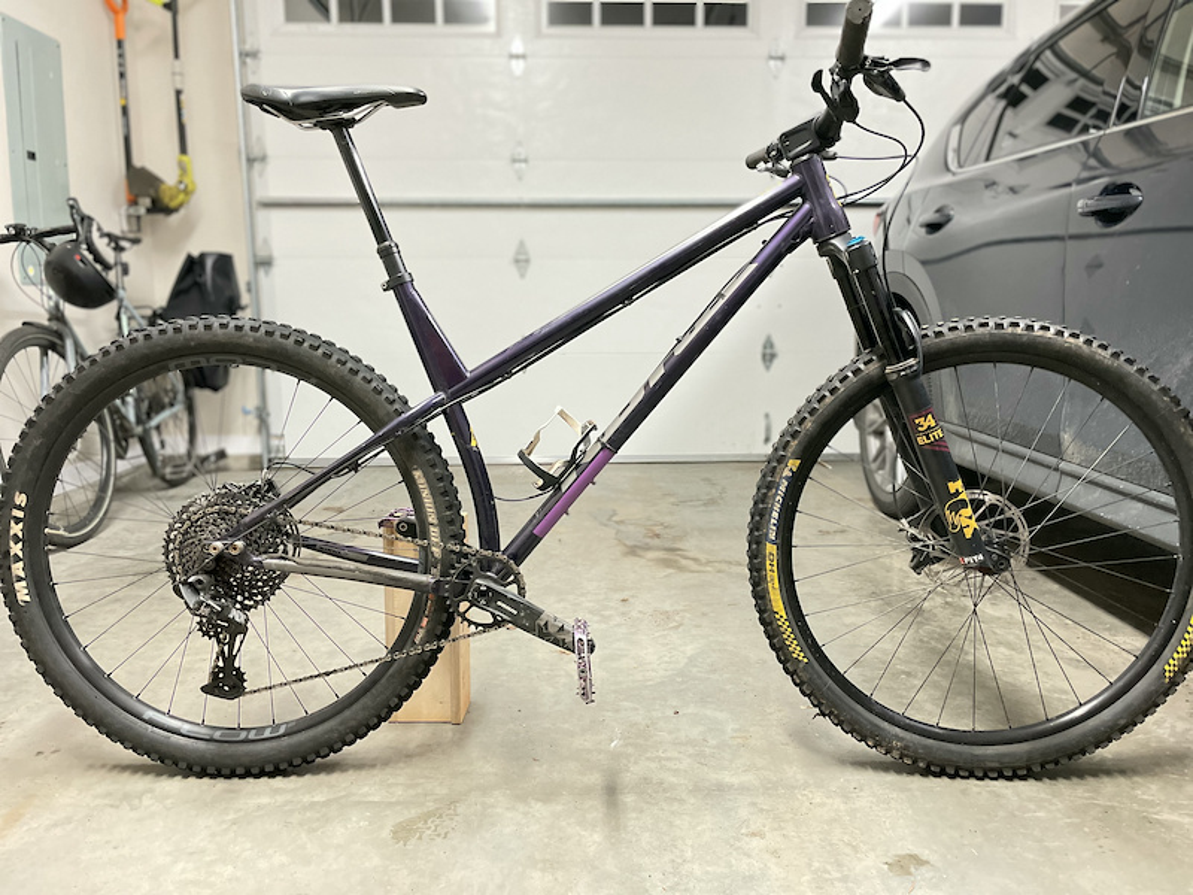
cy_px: 448
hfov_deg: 67.3
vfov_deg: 53.1
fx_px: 896
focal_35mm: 26
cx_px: 596
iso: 500
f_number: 1.6
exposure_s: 1/40
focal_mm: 4.2
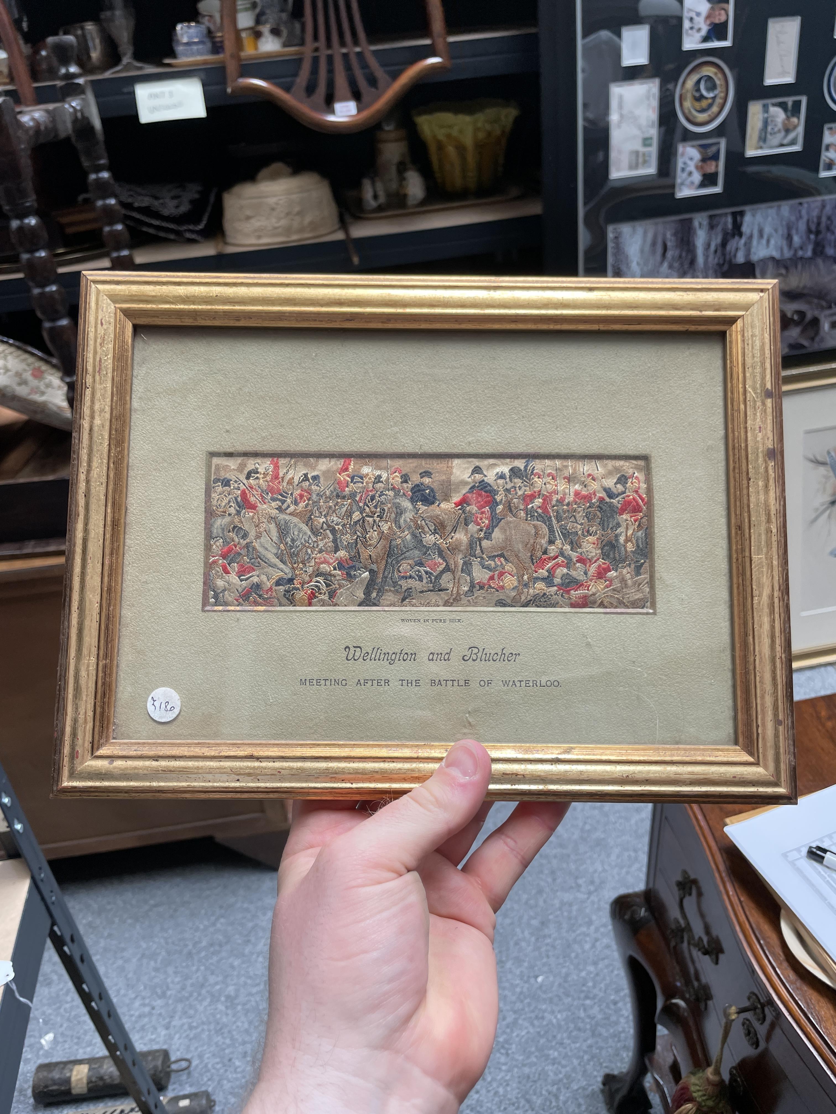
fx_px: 837
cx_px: 418
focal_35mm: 26
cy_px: 557
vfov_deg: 67.3
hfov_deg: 53.1
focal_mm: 4.2
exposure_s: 1/121
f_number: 1.6
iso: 64
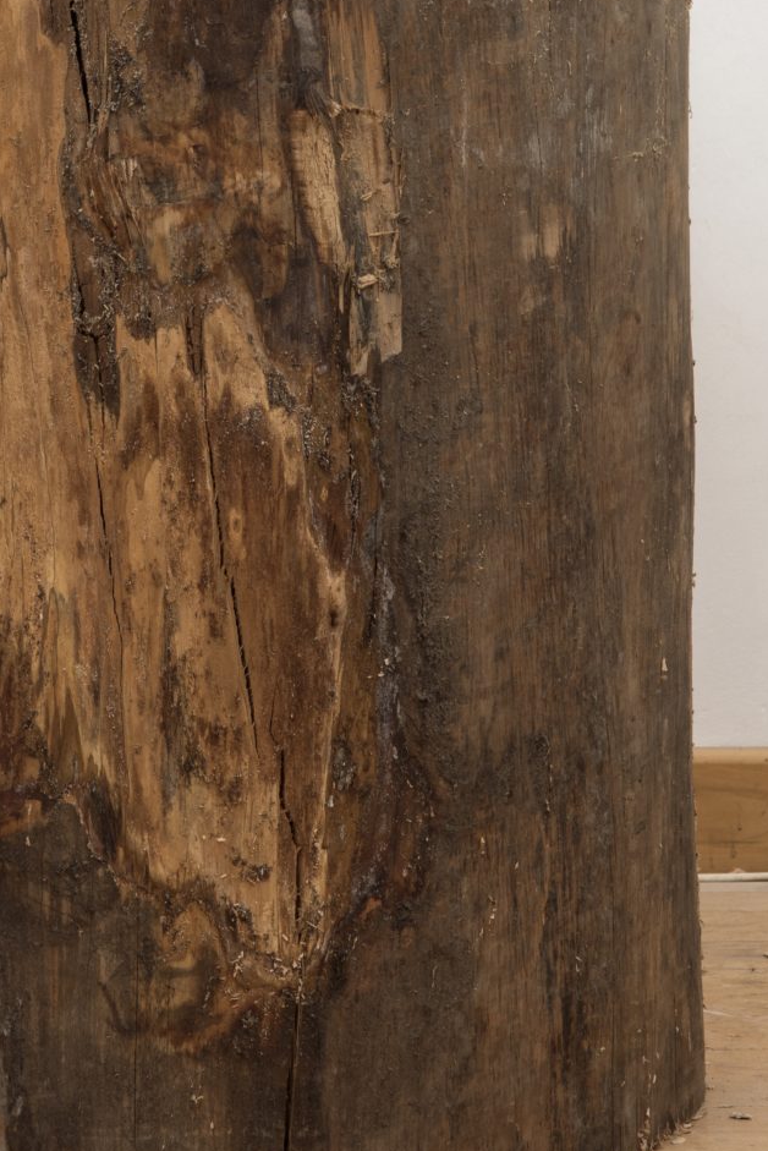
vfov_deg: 7.5
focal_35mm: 272
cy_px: -146
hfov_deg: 5.1
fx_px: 8697
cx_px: 105
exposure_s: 1/8
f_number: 5.6
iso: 100
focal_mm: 100
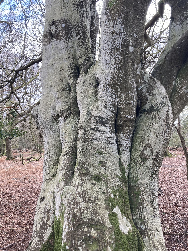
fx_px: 203
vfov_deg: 63.4
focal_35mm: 28
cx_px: 94
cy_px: 126
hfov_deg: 49.7
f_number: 1.8
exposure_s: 1/121
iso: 40
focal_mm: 3.99
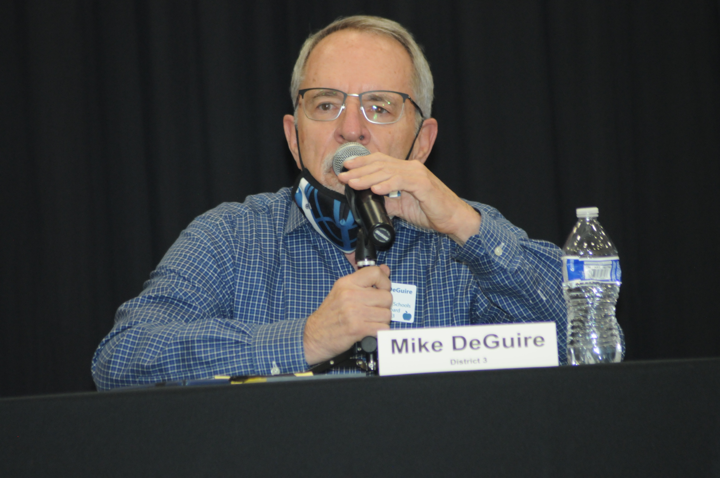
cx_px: 360
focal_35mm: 330
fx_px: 6592
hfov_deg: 6.3
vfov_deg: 4.2
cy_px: 239
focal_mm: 220
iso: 1250
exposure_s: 1/100
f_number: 5
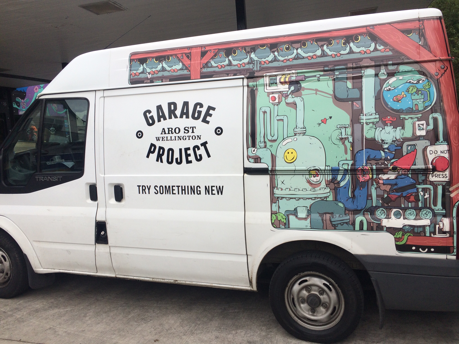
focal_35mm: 29
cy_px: 172
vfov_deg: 48.2
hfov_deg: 61.7
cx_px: 230
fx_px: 385
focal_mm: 4.15
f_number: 2.2
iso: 32
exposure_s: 1/526
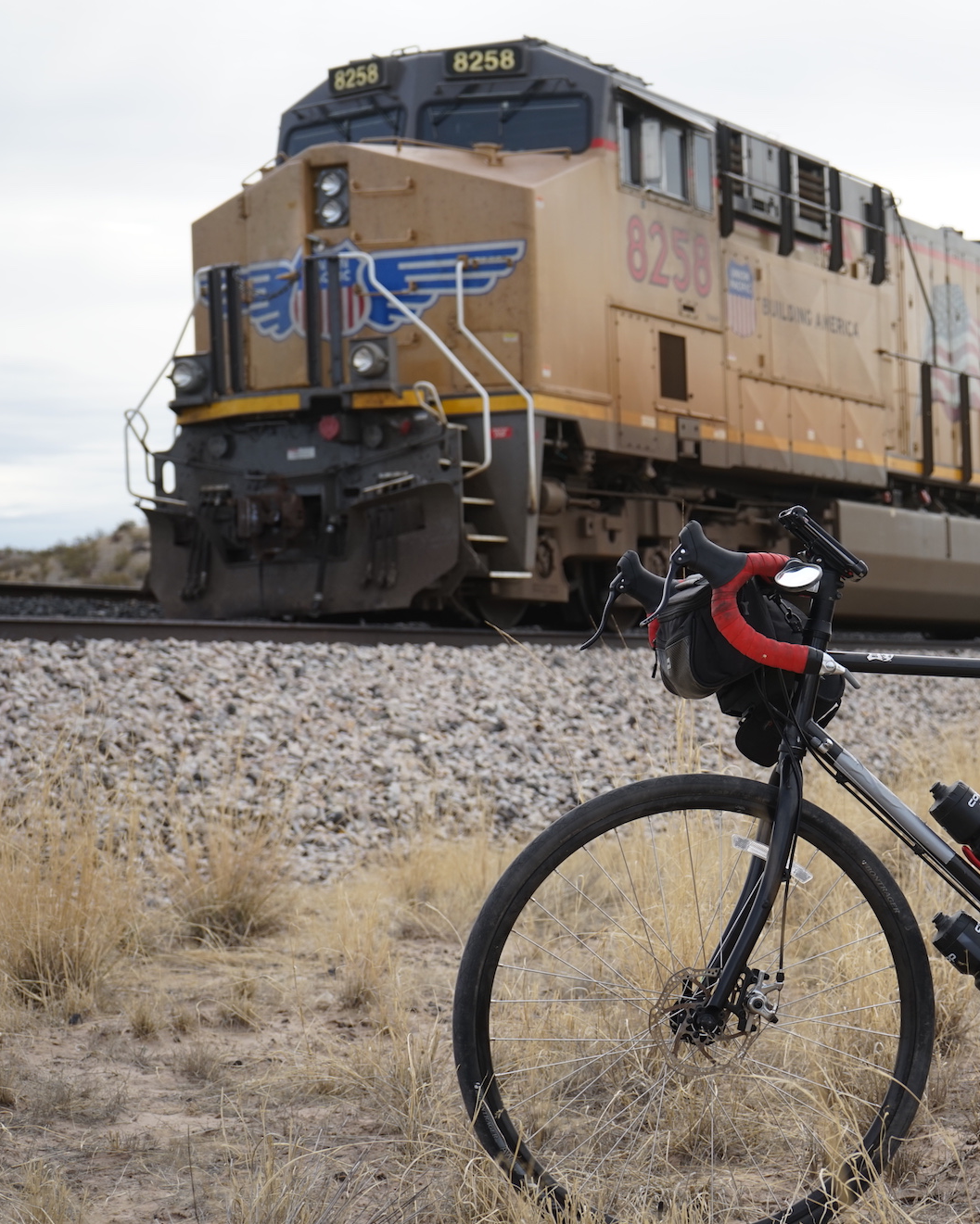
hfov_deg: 18.6
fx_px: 2936
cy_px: 607
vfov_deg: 23.6
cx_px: 893
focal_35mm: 81
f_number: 7.1
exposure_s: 1/250
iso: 100
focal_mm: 57
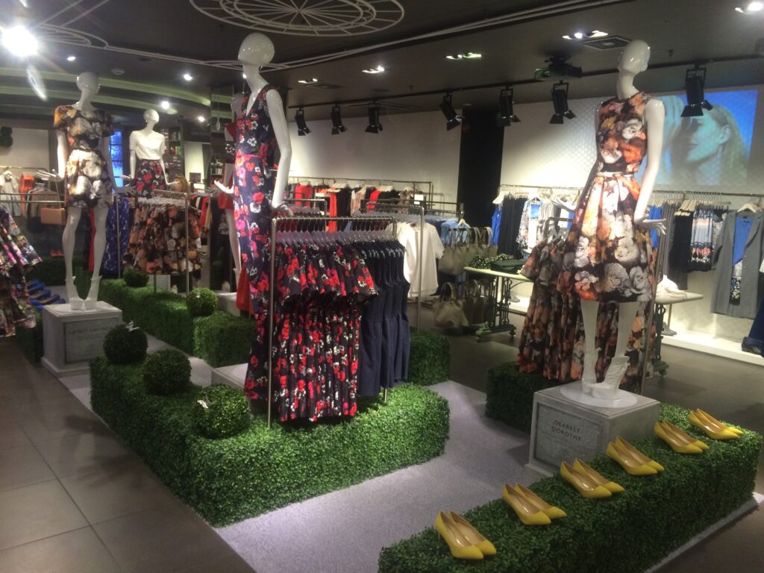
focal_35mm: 29
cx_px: 382
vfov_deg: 48.2
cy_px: 286
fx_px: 640
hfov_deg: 61.7
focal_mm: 4.15
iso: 80
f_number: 2.2
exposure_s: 1/33
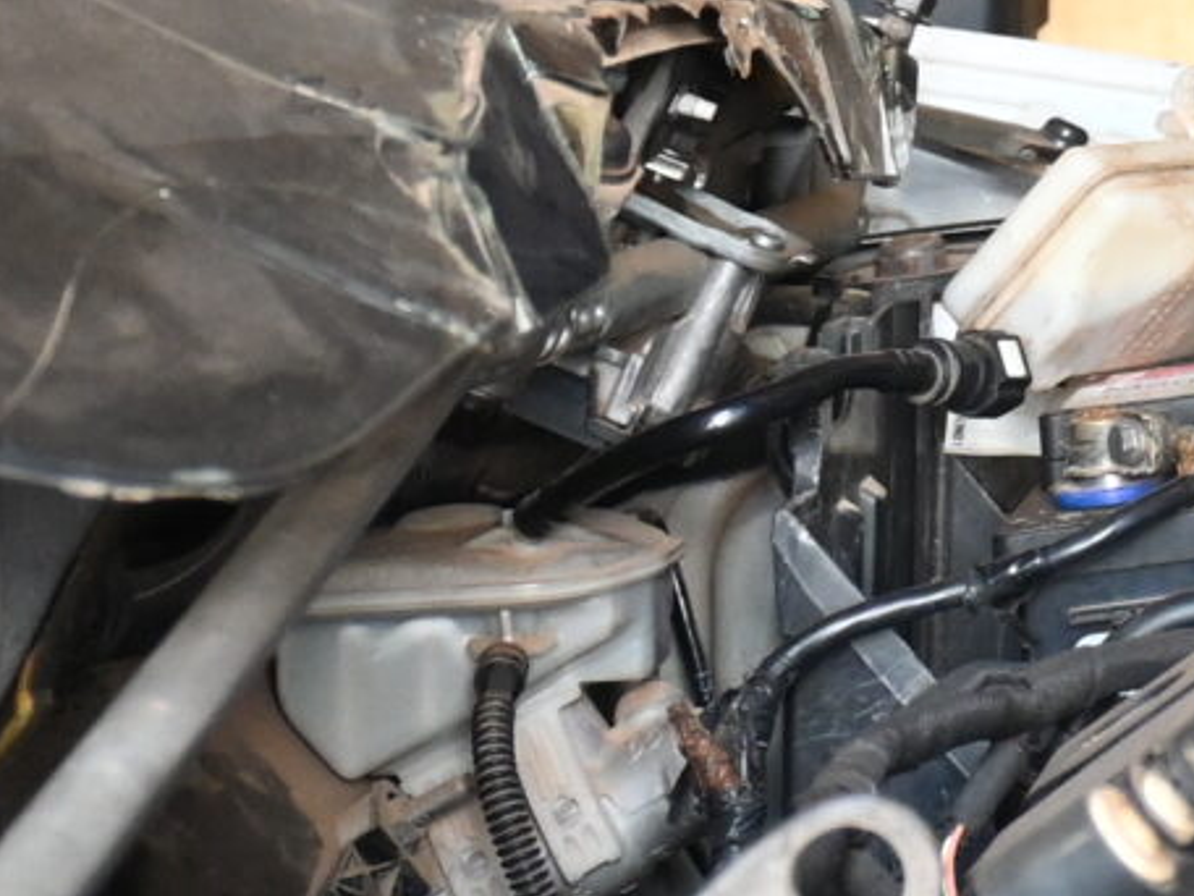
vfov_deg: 8.8
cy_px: -722
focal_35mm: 162
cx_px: 2317
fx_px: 5588
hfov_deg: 11.2
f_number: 4
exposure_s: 1/60
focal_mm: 20
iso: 1400
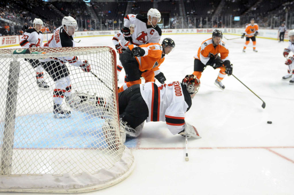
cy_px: 98
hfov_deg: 53.2
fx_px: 294
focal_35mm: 36
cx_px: 147
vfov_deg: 36.8
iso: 2500
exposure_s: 1/640
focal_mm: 24
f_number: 2.8
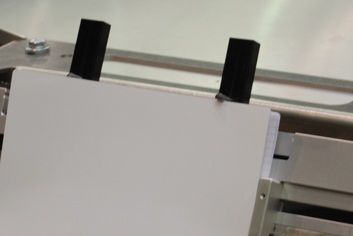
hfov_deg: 12.2
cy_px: 110
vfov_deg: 8.2
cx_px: 219
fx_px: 1649
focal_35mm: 168
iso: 400
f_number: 4.5
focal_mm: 40
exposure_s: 1/30
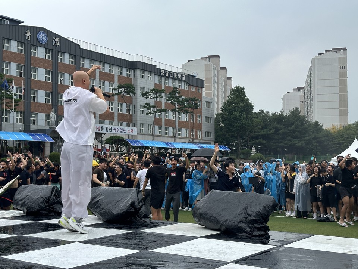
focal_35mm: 48
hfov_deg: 39.7
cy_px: 134
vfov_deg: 30.3
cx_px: 179
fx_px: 496
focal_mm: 6.86
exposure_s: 1/816
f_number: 1.78
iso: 64
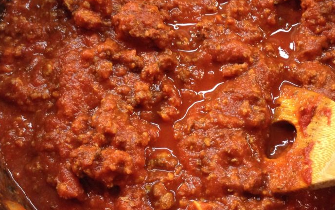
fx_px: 475
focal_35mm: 52
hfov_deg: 38.4
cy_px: 71
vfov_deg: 24.8
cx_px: 222
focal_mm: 4.12
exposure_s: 1/20
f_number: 2.4
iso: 320
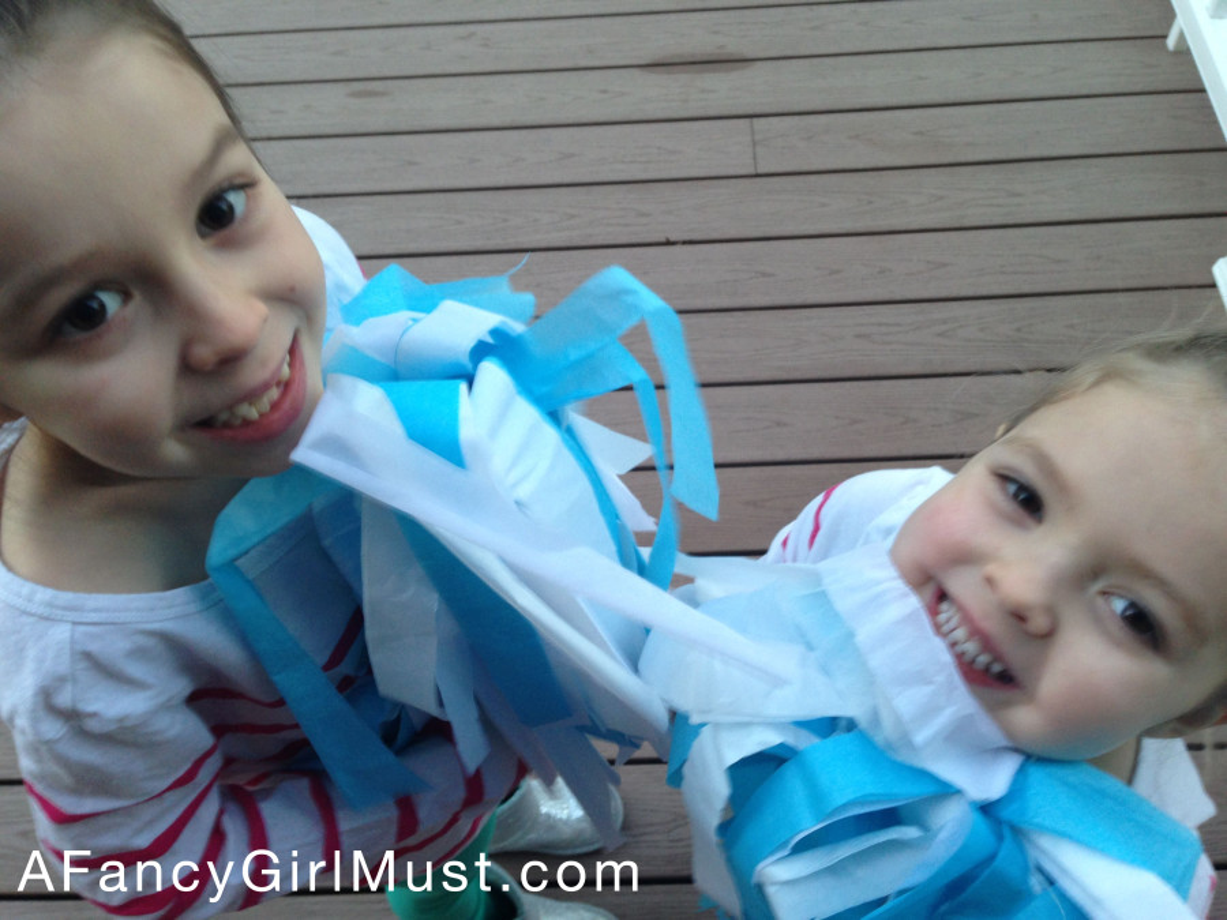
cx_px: 614
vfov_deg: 42.9
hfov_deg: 55.4
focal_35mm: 33
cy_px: 460
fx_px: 1170
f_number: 2.4
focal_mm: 4.12
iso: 80
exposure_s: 1/20
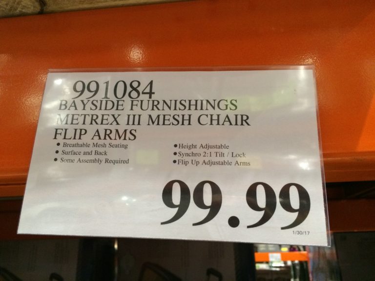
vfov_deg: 48.2
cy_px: 140
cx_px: 188
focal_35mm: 29
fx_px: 314
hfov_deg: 61.7
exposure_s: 1/30
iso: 250
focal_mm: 4.15
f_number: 2.2
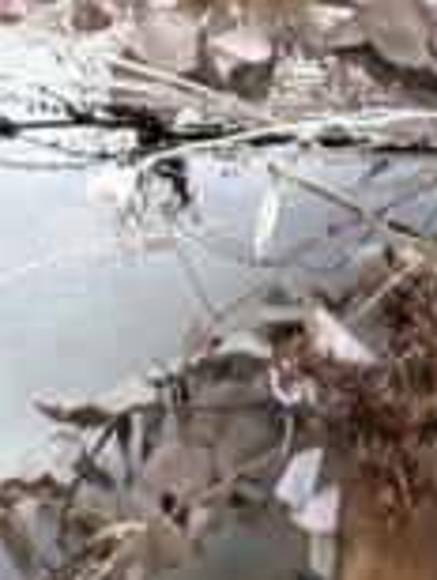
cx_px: 1089
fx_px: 3139
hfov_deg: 7.4
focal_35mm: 187
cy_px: 2135
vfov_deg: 7.9
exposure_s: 1/100
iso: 80
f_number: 1.78
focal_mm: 6.76
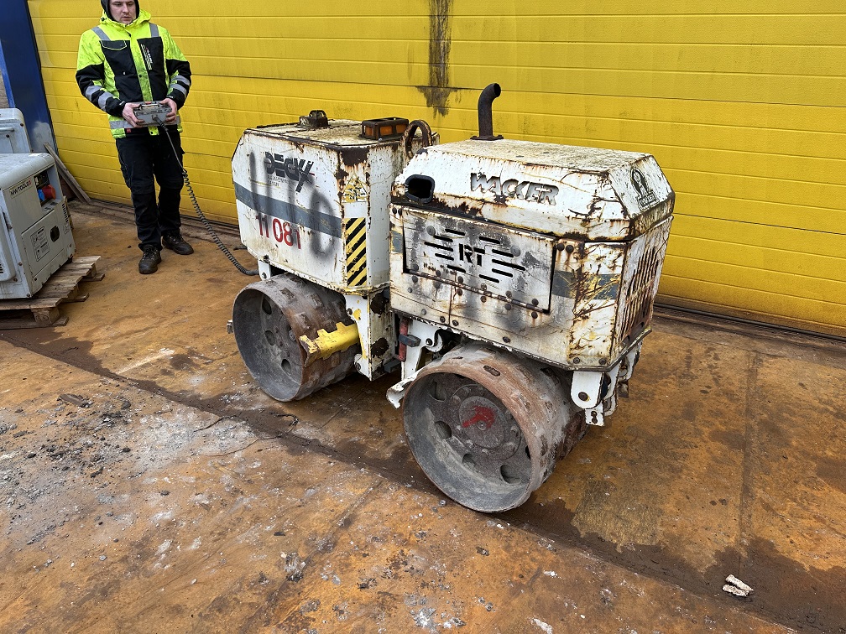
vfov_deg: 56.8
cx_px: 423
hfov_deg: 71.6
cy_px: 317
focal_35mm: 24
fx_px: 587
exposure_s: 1/230
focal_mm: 6.86
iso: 64
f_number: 1.78
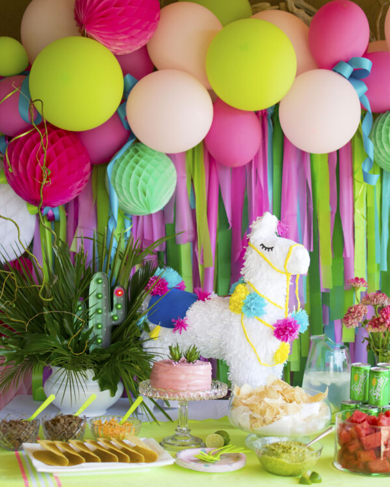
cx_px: 195
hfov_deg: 25.6
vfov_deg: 31.6
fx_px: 859
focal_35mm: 60
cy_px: 262
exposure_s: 1/320
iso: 200
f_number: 2
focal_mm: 35
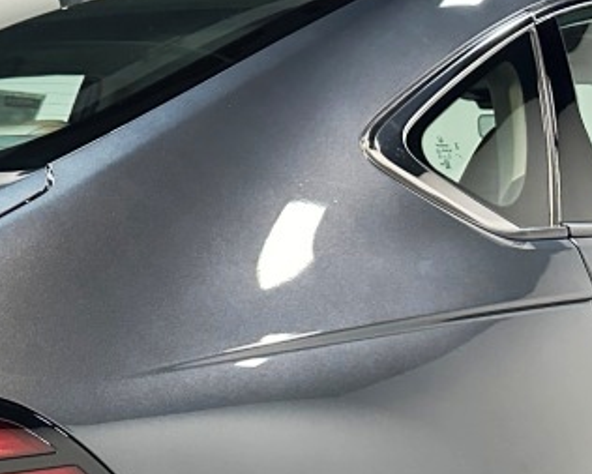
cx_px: -15
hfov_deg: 23.9
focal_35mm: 76
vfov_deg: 19.1
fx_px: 1332
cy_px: 556
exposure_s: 1/60
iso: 640
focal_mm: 6.86
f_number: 1.78
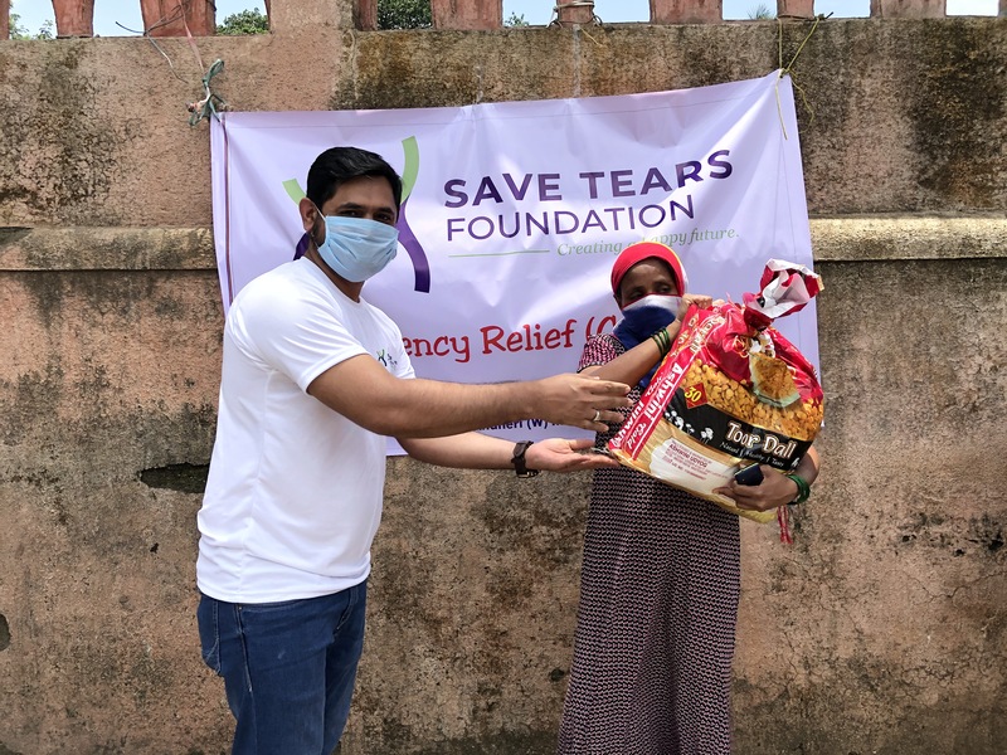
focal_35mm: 28
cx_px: 504
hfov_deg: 63.4
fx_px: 815
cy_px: 378
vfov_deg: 49.7
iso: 20
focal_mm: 4
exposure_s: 1/1333
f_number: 1.8
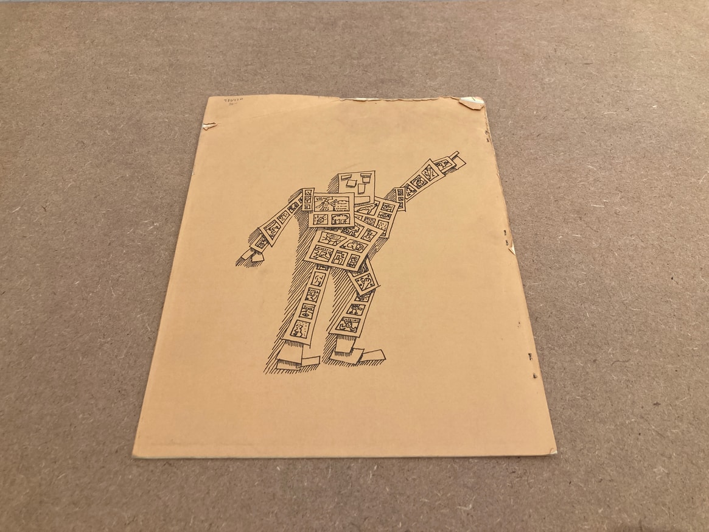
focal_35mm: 28
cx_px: 354
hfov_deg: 63.4
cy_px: 266
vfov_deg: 49.8
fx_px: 574
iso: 64
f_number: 1.8
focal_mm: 3.99
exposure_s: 1/60
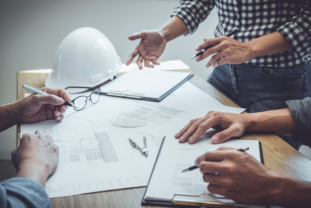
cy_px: 104
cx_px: 156
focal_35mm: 53
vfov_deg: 25.5
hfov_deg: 37.5
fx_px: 458
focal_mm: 35
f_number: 2.8
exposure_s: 1/100
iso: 200
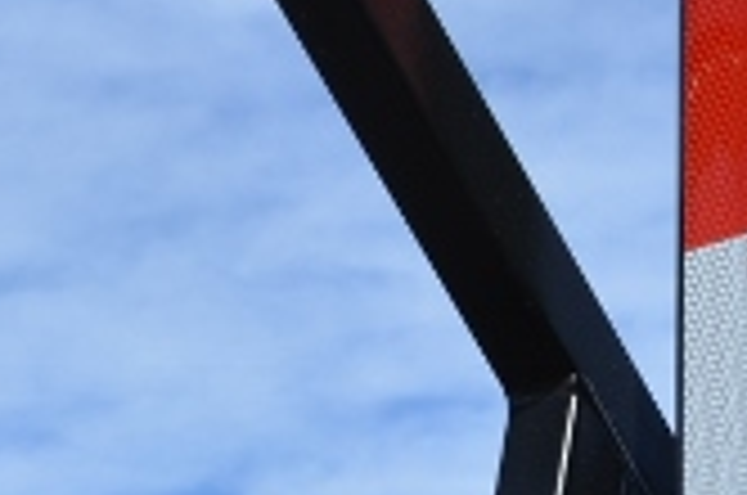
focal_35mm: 174
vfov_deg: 7.7
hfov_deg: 11.8
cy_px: 817
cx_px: 603
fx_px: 3604
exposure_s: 1/250
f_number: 8
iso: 100
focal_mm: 24
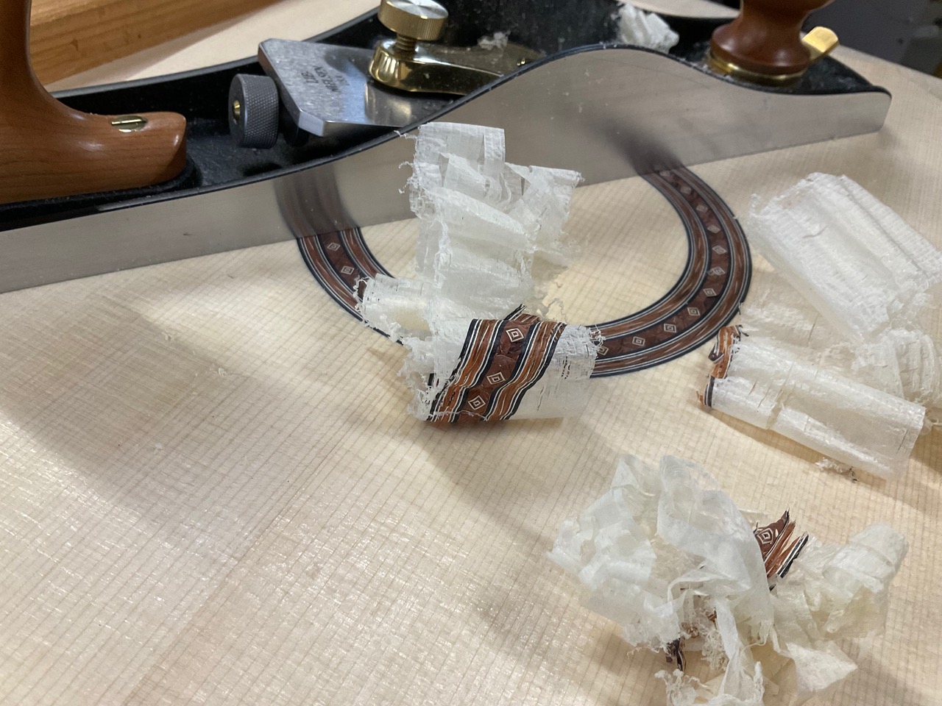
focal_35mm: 29
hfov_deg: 61.7
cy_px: 353
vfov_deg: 48.2
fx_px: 789
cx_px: 471
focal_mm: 3
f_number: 1.8
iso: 125
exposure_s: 1/50
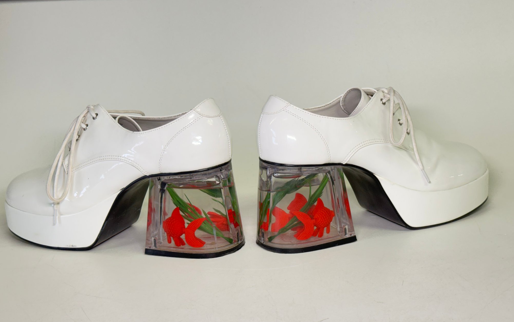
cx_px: 257
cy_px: 193
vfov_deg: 25.3
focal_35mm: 51
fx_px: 714
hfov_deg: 39.6
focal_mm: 6.76
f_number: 1.78
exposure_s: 1/60
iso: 100
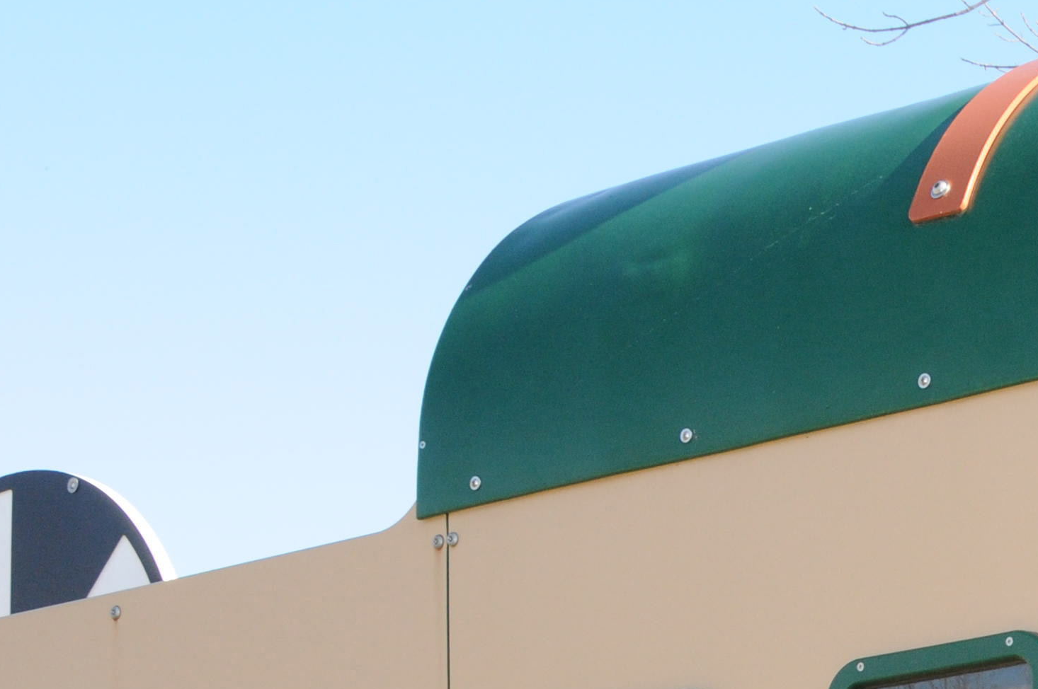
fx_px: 3412
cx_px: 1512
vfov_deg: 11.3
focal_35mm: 118
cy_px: 845
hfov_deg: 16.0
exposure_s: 1/250
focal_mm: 27
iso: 500
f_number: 11
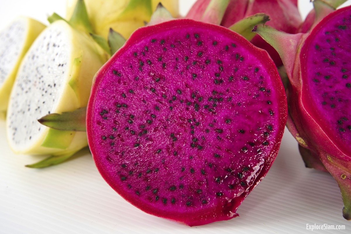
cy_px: 117
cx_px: 176
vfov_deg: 37.9
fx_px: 341
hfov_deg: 54.4
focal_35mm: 35
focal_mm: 35
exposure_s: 1/20
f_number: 6.3
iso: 125
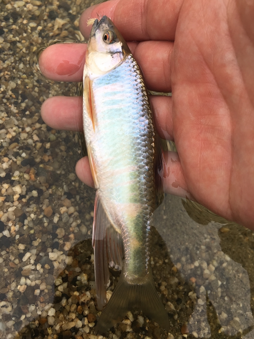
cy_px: 170
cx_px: 127
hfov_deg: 48.2
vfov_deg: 61.7
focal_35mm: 29
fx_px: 284
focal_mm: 4.15
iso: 25
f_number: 2.2
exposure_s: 1/827
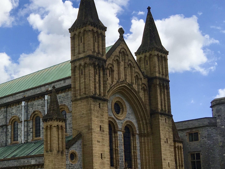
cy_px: 110
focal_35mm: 67
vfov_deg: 21.9
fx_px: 436
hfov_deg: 27.5
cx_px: 7
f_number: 2.2
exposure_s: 1/3077
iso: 25
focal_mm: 4.15
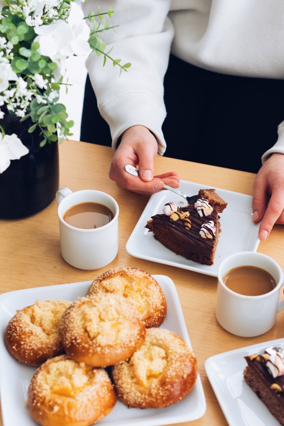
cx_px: 142
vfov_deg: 24.8
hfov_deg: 16.7
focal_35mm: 82
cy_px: 213
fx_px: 970
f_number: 3.5
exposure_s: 1/125
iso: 100
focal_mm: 55
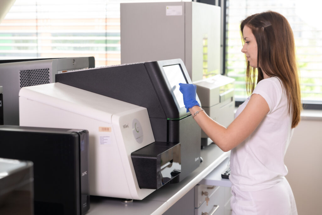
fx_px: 626
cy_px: 108
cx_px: 161
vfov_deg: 19.5
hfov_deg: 28.8
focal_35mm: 70
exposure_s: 1/125
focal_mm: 70
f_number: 4
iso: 400
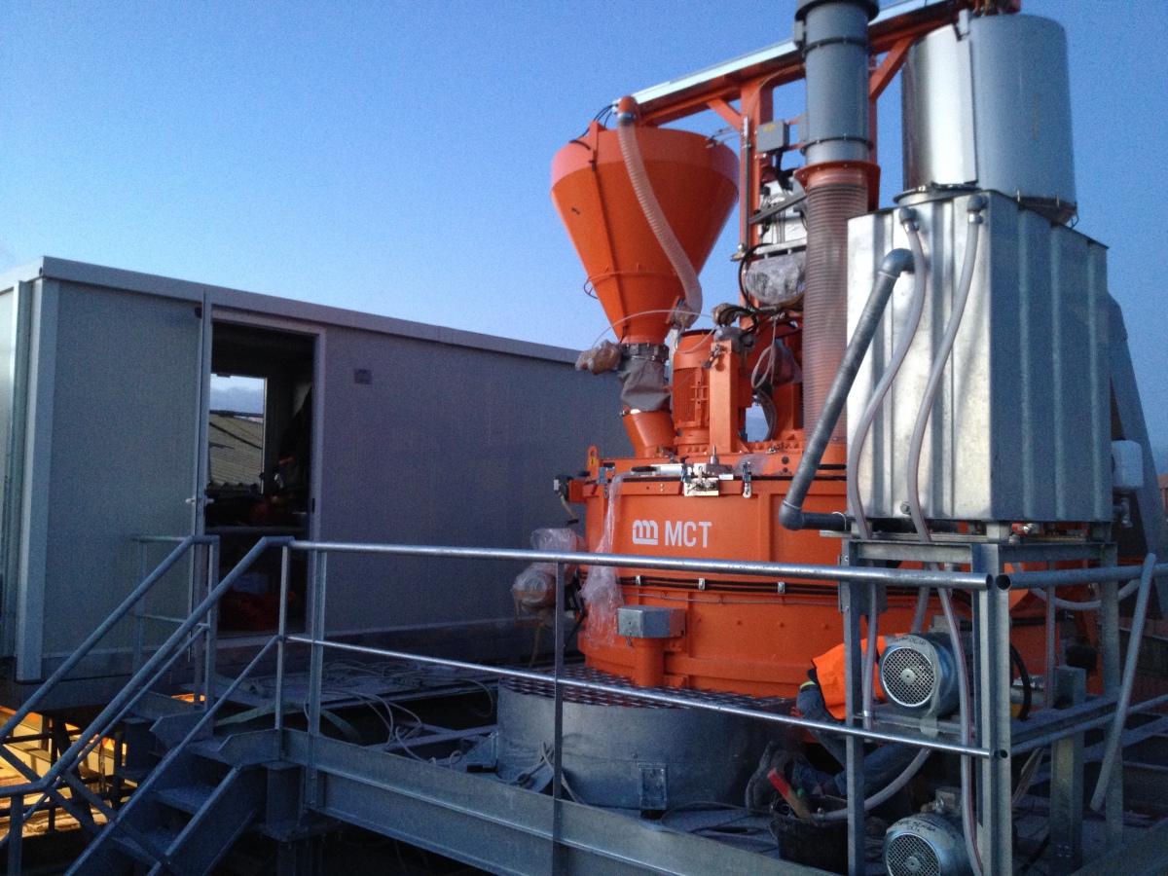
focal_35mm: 35
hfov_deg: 52.6
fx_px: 1181
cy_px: 438
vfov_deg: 40.7
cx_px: 584
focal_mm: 4.28
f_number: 2.4
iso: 250
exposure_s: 1/20
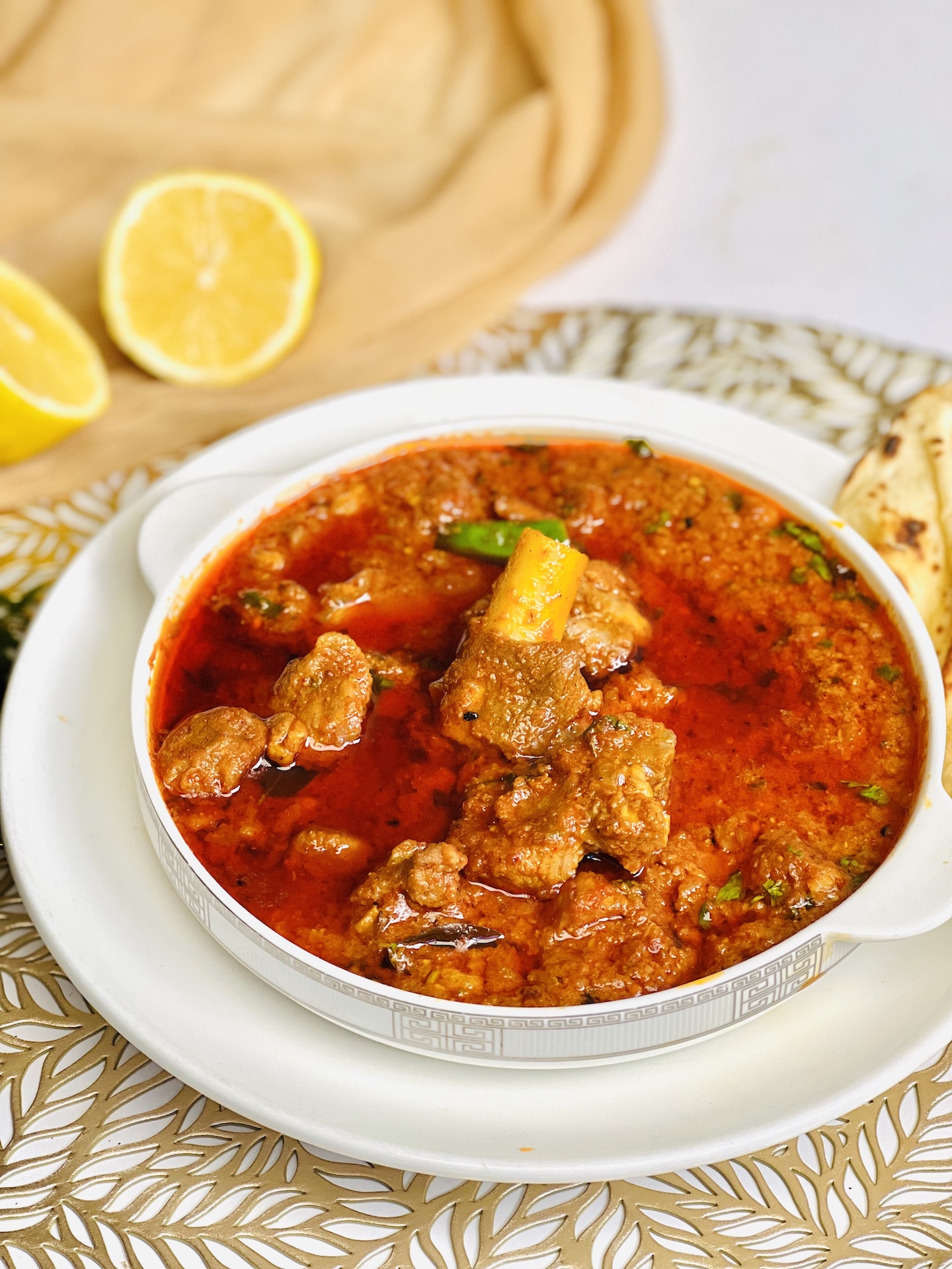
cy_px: 634
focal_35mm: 77
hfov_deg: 19.1
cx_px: 476
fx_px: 2824
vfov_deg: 25.3
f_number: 2.8
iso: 160
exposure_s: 1/121
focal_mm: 9
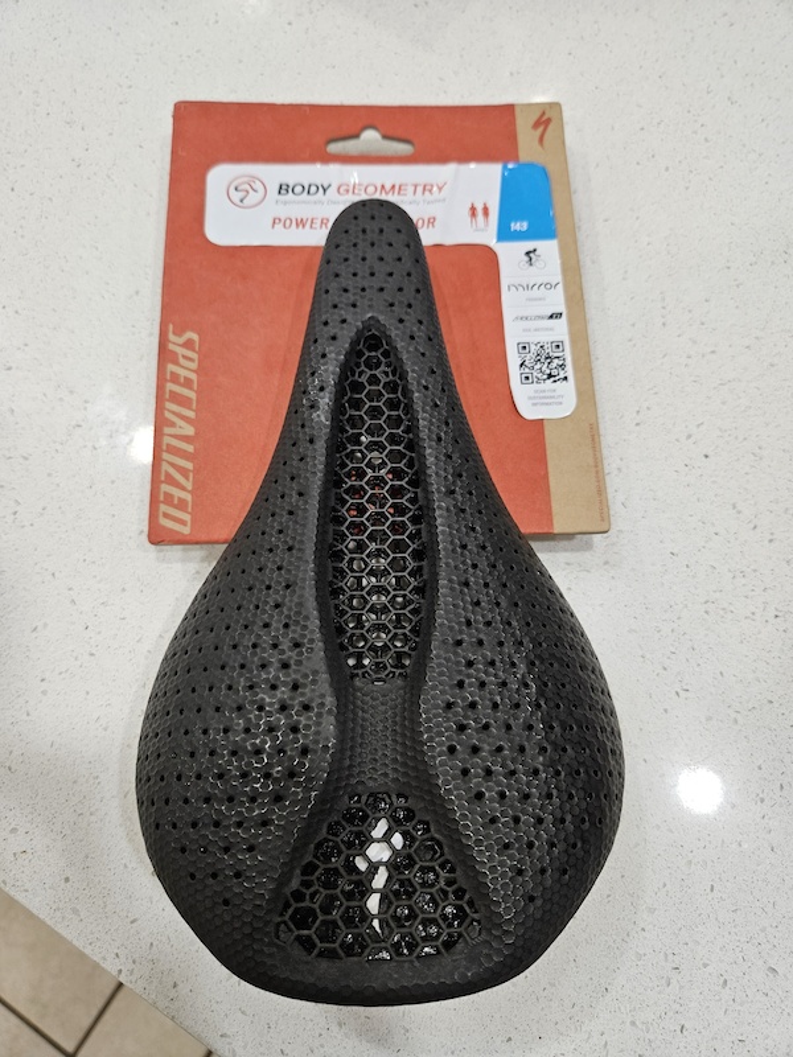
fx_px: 703
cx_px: 396
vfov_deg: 73.9
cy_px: 528
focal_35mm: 23
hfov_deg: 58.9
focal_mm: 5.4
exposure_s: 1/120
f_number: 1.8
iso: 250
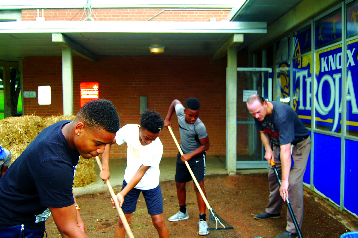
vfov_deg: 34.1
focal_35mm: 39
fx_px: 387
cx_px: 179
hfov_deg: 49.6
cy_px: 119
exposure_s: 1/500
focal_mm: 26
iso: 400
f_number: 4
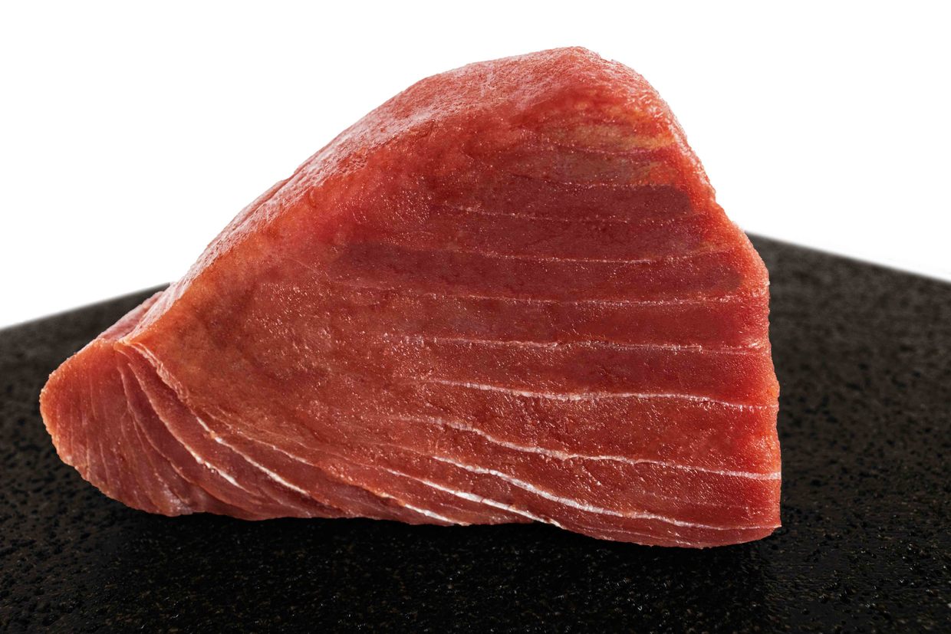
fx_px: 872
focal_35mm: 33
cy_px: 317
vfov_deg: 40.0
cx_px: 476
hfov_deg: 57.2
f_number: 8
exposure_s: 1/100
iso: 800
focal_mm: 22
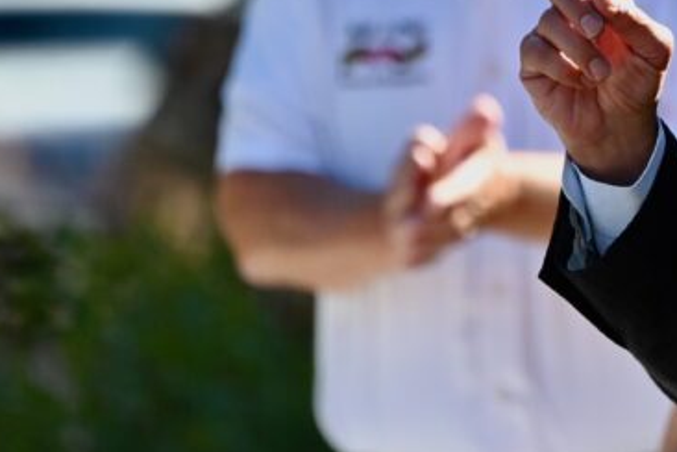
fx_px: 10511
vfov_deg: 2.5
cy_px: -32
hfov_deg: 3.7
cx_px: 908
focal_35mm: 559
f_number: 2.8
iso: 1400
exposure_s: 1/8000
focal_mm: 200
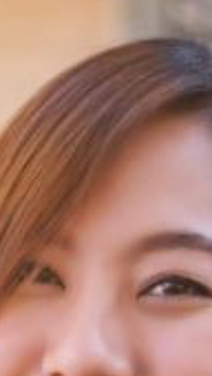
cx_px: -205
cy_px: 687
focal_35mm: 221
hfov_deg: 5.4
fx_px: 2202
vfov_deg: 9.3
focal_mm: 23
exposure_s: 1/400
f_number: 1.4
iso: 200
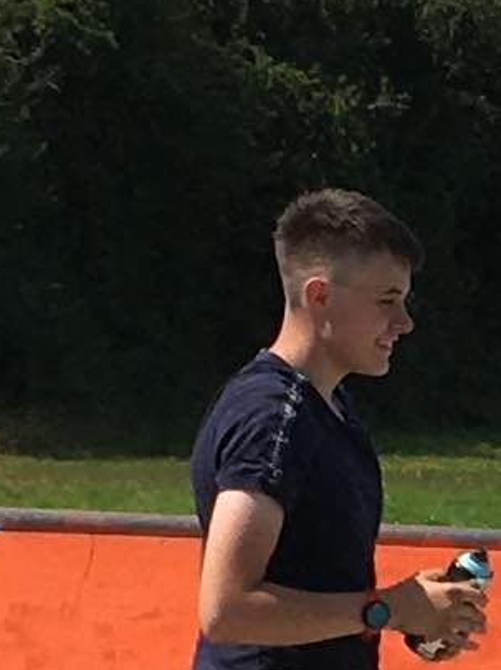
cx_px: 772
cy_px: 983
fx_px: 5586
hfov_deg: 5.1
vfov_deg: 6.8
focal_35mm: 289
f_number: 2.2
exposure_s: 1/2079
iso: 25
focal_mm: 4.15
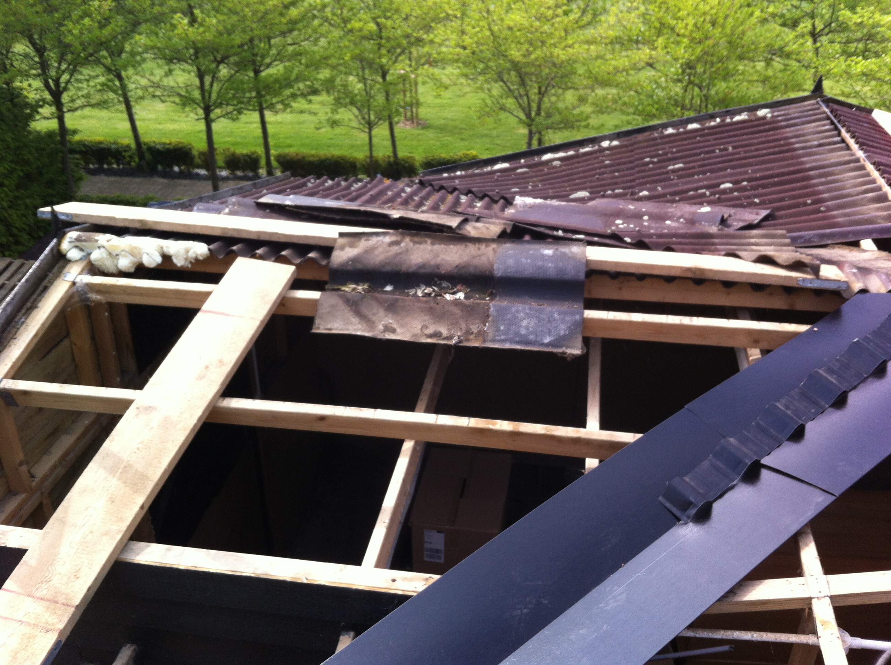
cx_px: 446
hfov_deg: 52.7
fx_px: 900
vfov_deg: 40.6
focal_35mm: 35
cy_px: 332
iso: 80
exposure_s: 1/397
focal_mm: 3.85
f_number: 2.8
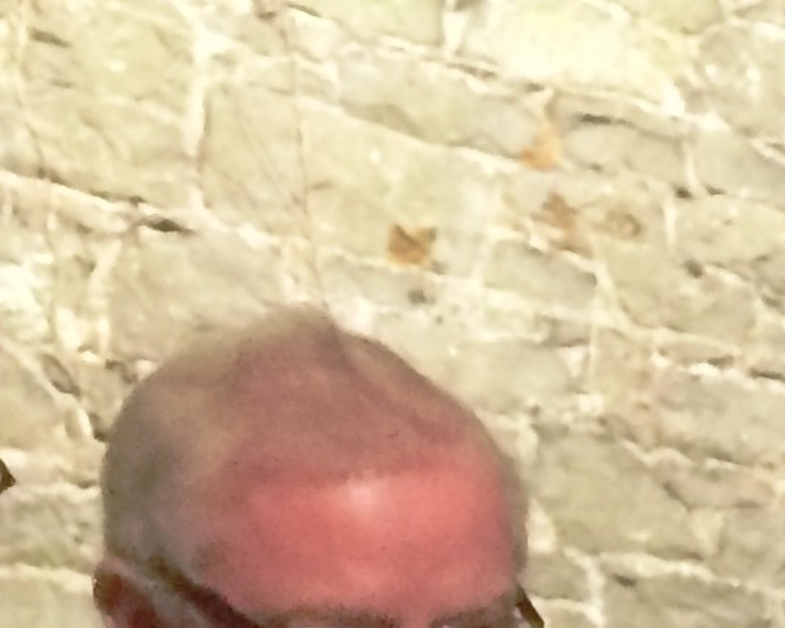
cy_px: 1195
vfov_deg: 8.6
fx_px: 3973
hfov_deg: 9.5
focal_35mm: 171
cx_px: 2121
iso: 320
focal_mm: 4.15
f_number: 2.2
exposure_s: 1/17
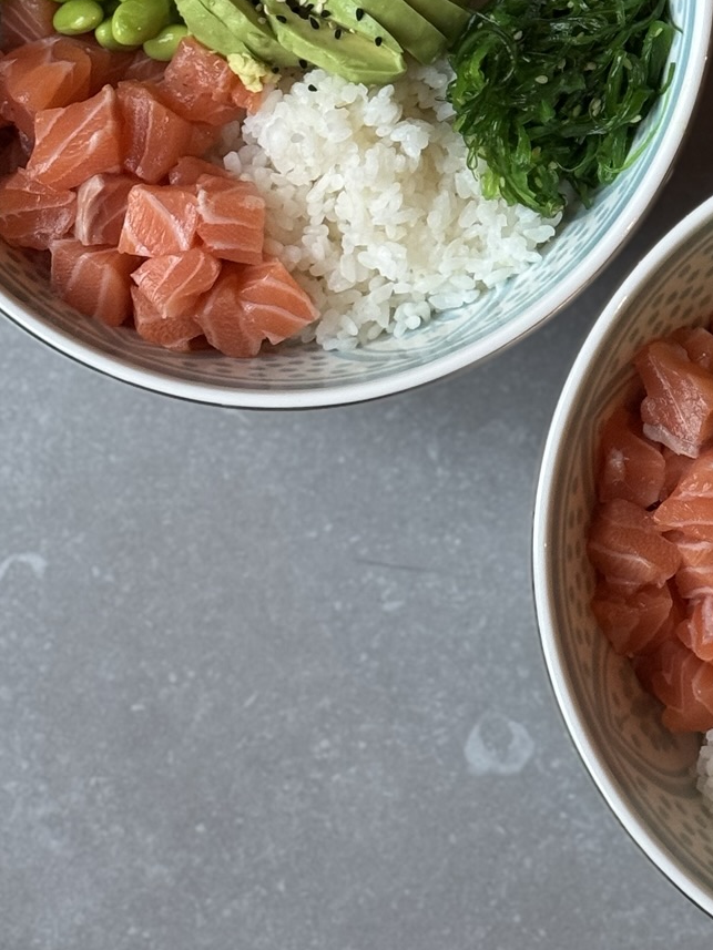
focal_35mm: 112
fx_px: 3075
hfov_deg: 13.1
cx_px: 628
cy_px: 341
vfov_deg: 17.5
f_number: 1.78
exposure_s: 1/33
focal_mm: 6.76
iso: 250
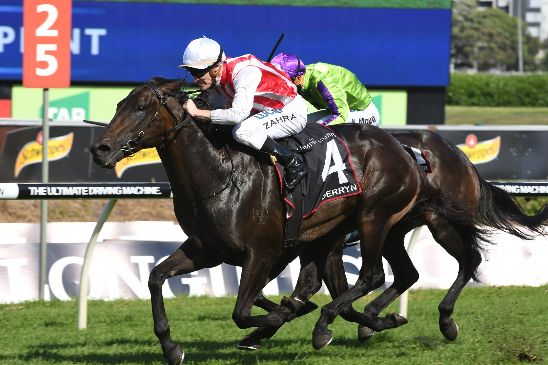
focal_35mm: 278
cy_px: 182
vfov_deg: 5.0
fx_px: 4224
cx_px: 274
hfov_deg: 7.4
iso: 400
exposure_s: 1/1000
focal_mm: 185
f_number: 7.1
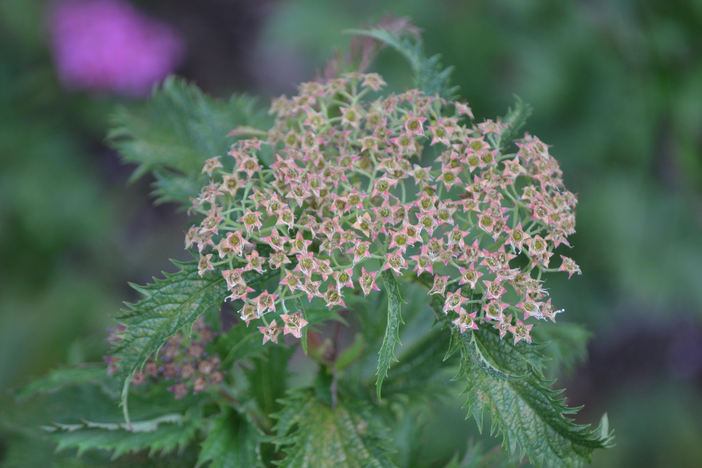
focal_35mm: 300
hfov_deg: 6.9
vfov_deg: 4.6
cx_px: 351
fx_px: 5850
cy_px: 234
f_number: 5.6
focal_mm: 200
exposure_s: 1/125
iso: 400
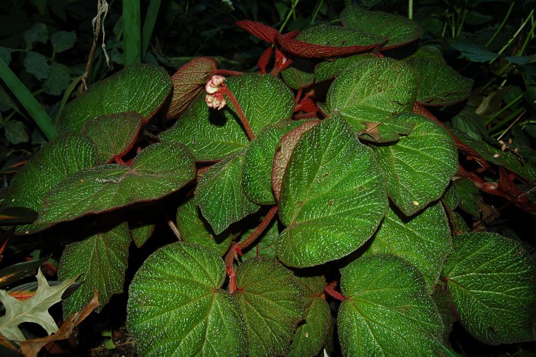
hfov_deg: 67.4
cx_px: 268
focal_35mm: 27
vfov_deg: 47.9
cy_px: 178
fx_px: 402
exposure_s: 1/125
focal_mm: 18
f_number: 5.6
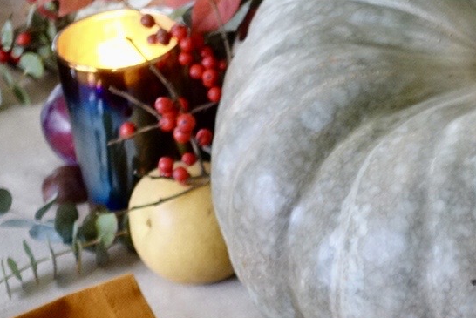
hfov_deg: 9.7
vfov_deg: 6.6
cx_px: 671
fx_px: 2739
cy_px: 299
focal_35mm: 207
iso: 800
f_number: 2.8
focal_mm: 25.7
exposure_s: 1/40
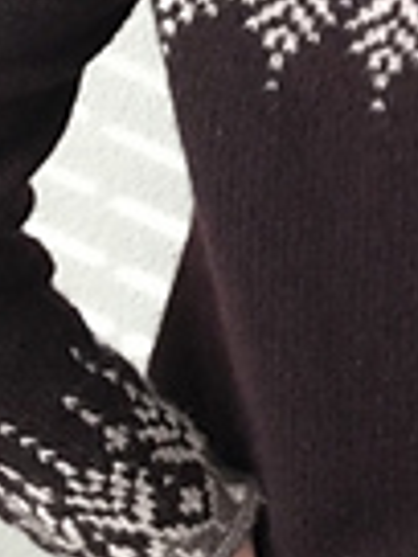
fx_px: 1835
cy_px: -106
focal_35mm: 114
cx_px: 703
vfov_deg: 16.6
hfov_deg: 12.1
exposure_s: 1/15
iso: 40
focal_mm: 2.65
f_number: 2.2
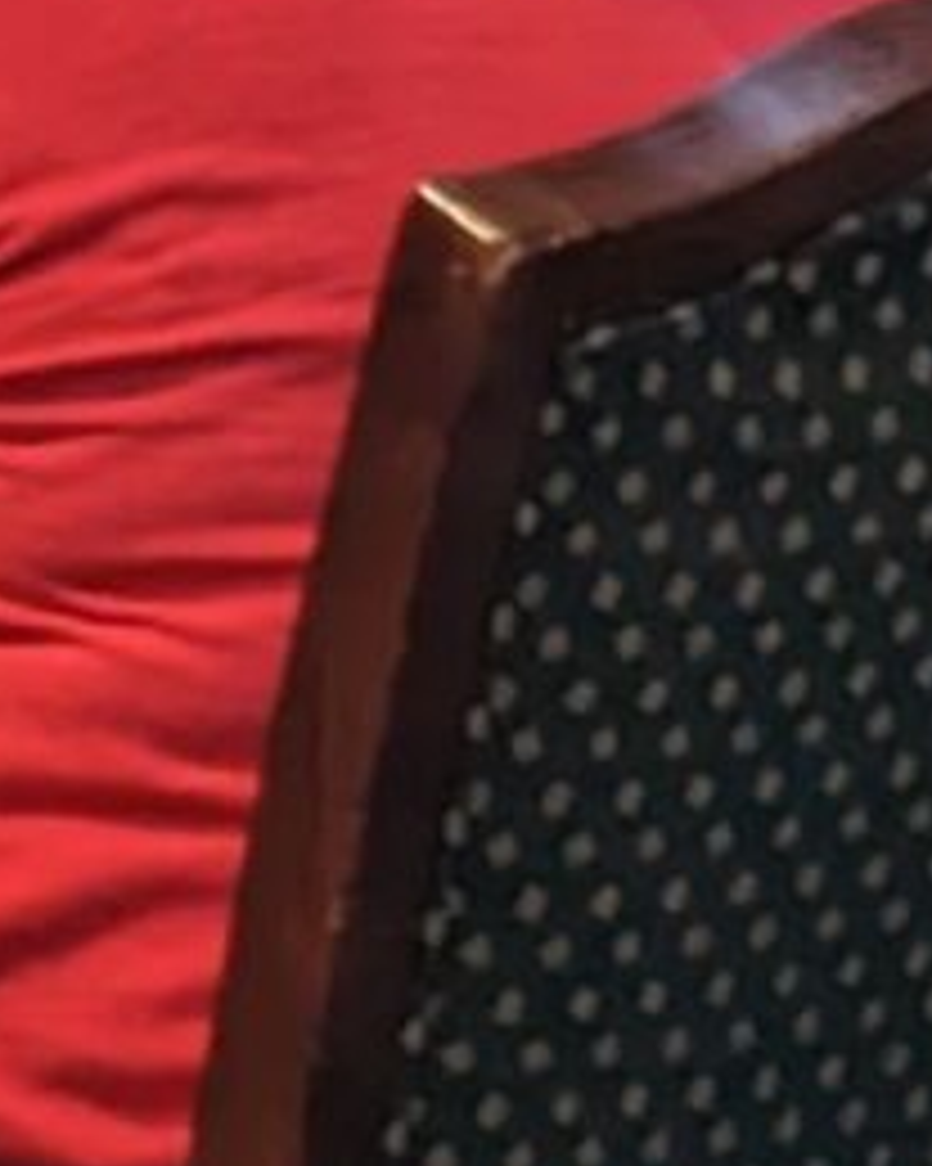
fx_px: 16008
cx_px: -1468
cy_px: -1274
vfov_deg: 4.1
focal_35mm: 464
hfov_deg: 3.3
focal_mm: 6.81
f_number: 1.85
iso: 118
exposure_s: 1/34.5
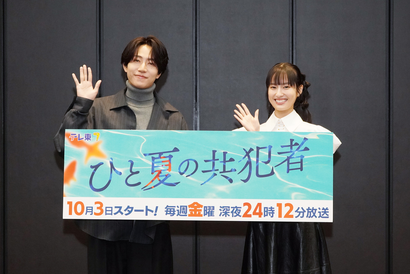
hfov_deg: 22.3
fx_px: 1042
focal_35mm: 92
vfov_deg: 14.9
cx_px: 205
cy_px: 137
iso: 3200
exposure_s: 1/125
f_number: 8
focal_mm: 61
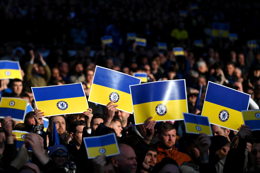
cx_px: 105
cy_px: 98
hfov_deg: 13.1
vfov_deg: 8.7
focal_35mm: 157
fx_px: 1134
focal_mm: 130
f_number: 3.2
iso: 320
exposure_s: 1/4000
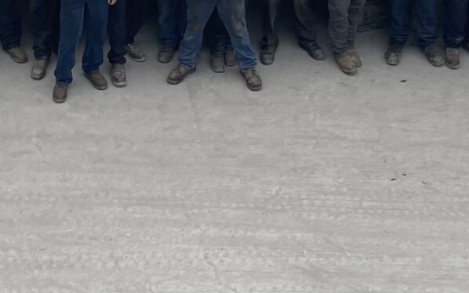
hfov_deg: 17.7
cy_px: -190
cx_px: 207
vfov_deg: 10.6
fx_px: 1509
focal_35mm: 118
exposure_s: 1/342
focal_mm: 4.2
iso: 32
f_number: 1.6
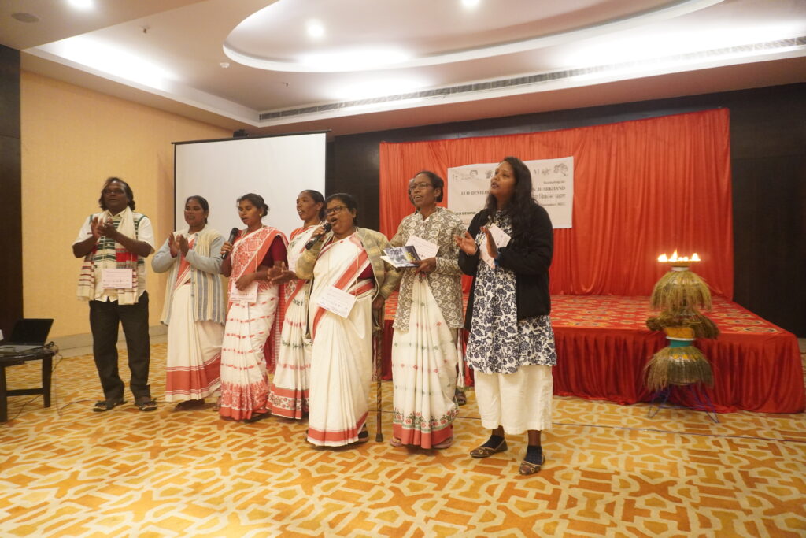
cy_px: 269
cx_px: 403
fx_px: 537
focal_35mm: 24
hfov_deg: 73.7
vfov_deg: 53.1
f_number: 3.5
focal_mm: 16
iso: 2500
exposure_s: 1/60
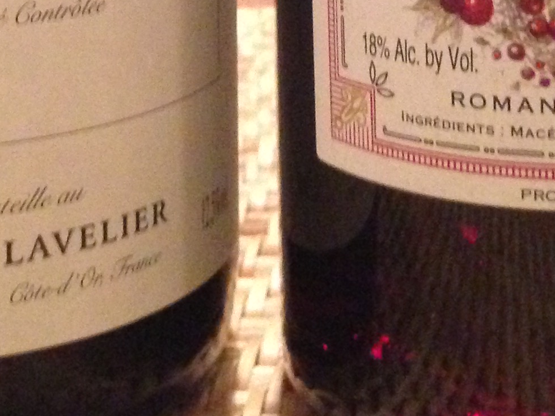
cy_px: -297
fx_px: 1763
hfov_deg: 17.9
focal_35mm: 110
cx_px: 227
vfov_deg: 12.5
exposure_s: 1/15
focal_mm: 4.12
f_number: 2.4
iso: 640
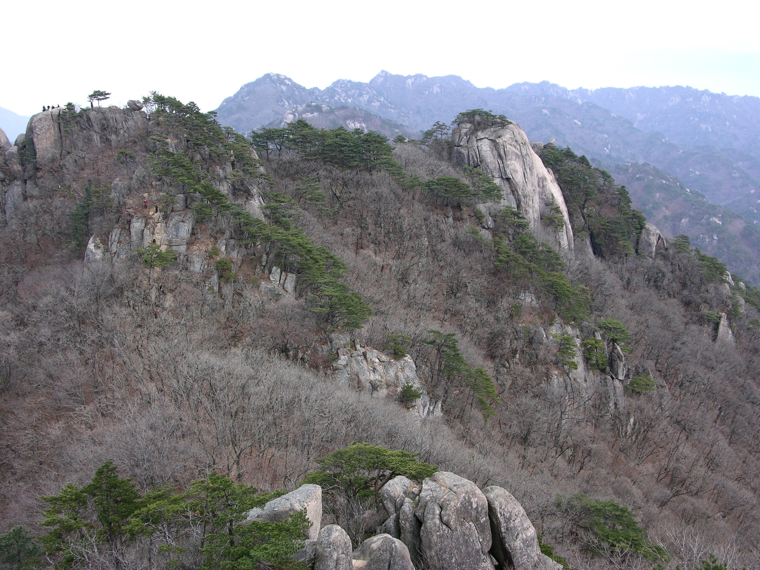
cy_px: 285
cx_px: 380
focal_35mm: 35
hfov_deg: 52.6
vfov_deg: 40.7
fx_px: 768
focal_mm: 8.9
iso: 50
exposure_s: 1/57.3
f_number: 5
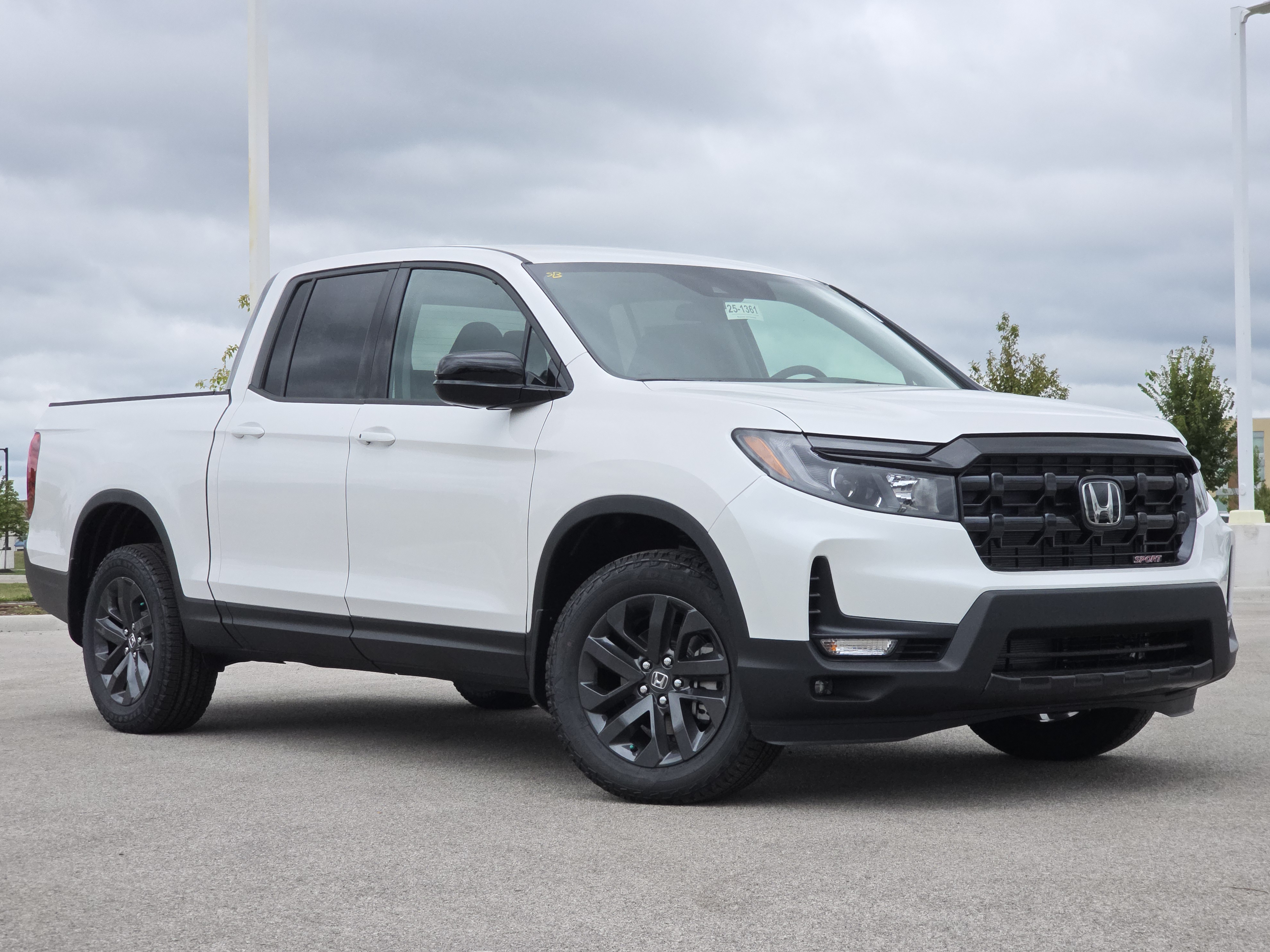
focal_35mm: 70
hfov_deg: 27.8
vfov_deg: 21.0
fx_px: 2568
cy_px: 476
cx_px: 628
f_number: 2.4
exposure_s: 1/1501
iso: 50
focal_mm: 7.9
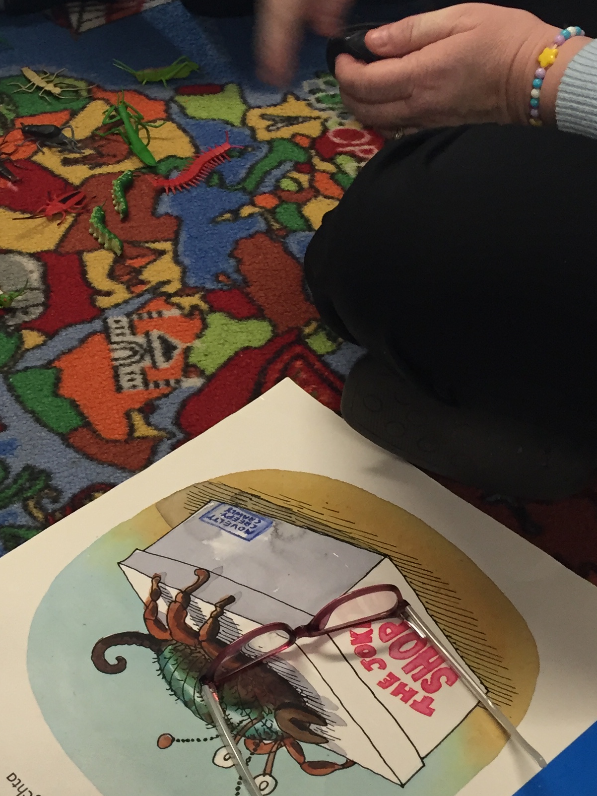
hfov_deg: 24.0
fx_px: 1357
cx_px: 36
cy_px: 370
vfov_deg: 32.7
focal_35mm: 59
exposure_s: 1/33
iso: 125
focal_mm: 4.15
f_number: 2.2
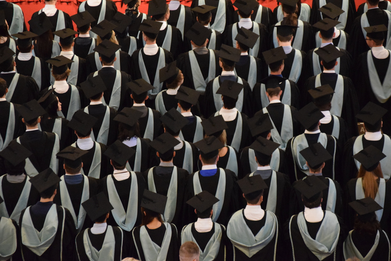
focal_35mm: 168
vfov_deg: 8.2
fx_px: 1825
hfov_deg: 12.2
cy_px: 130
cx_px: 196
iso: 6400
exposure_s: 1/15
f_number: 5.6
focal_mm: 112
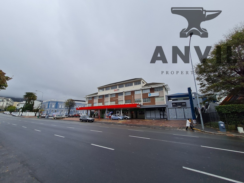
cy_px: 92
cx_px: 122
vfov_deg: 89.9
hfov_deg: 106.2
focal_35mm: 13
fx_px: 92
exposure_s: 1/622
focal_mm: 1.74
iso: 50
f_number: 2.2
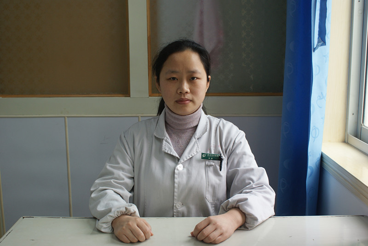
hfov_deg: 46.4
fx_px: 430
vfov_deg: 32.0
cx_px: 184
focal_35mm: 42
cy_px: 123
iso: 125
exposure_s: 1/50
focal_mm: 28
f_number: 4.5
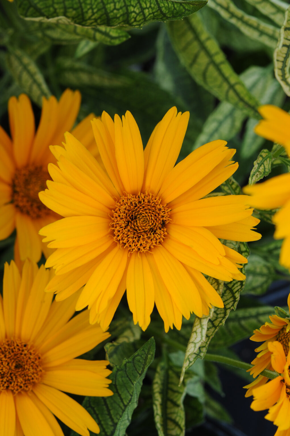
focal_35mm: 158
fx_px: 1908
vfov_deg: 13.1
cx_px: 145
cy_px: 218
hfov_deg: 8.7
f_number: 11
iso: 200
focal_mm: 105
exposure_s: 1/60
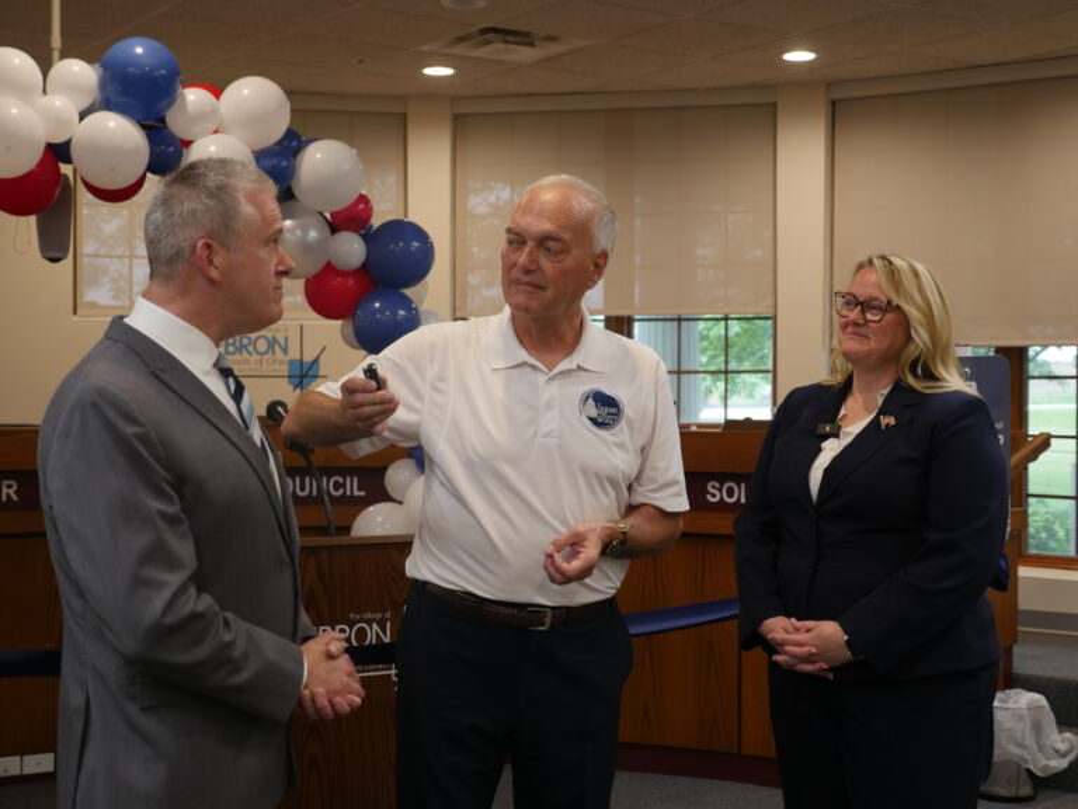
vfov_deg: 28.0
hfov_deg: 36.8
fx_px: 1619
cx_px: 539
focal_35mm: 52
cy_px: 404
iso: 320
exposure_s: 1/60
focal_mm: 26
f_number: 2.8
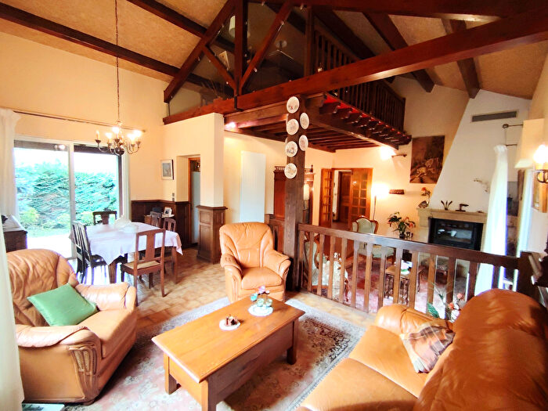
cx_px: 274
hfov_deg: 91.0
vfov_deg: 74.7
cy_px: 206
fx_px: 269
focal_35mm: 17
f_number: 2.2
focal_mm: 1.43
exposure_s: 1/33.3
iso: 226
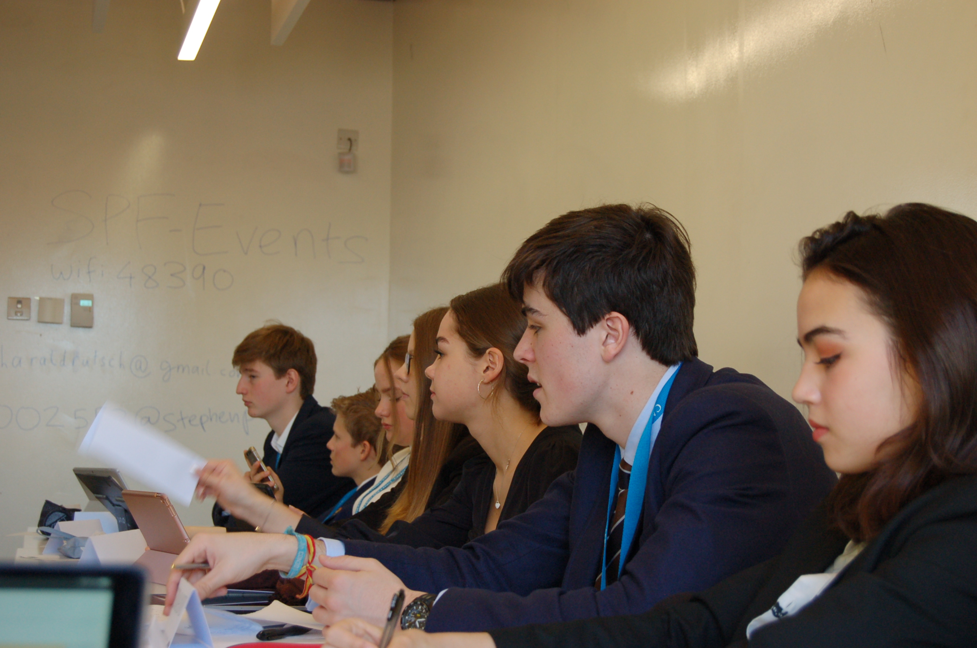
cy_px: 324
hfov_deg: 29.9
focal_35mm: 68
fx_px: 1829
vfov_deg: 20.1
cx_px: 488
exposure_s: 1/80
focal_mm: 45
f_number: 5.3
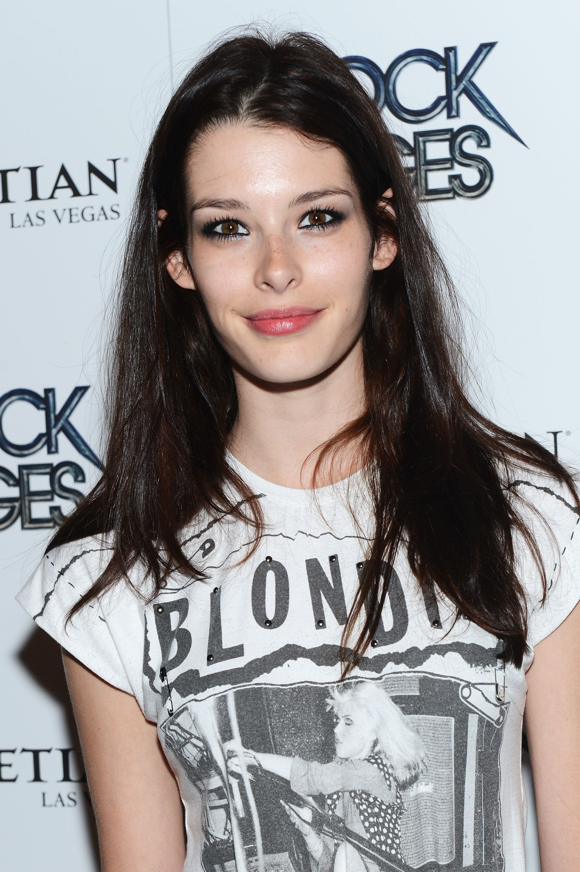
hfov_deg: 19.4
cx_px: 290
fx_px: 1693
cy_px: 436
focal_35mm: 70
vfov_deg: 28.9
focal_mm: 70
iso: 800
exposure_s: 1/200
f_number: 8
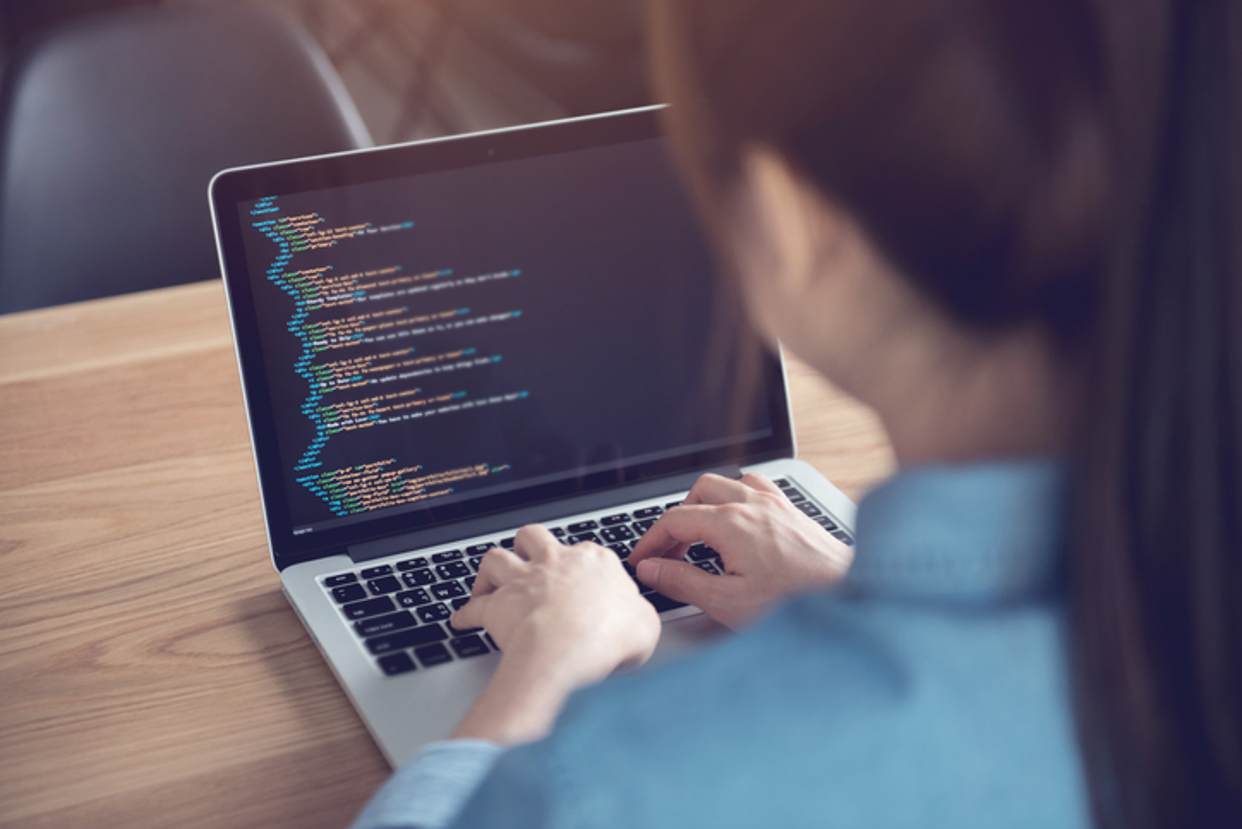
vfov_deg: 19.5
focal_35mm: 70
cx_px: 621
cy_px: 414
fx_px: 2415
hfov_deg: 28.8
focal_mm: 70
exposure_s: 1/100
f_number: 2.8
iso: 400
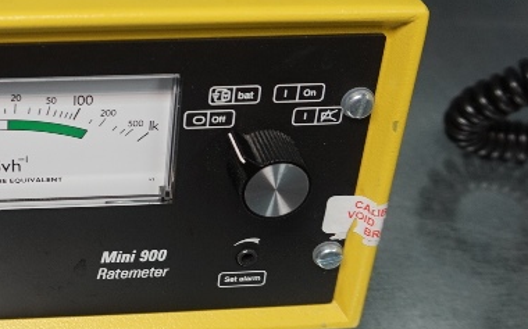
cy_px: 134
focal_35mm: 66
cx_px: 58
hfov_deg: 29.8
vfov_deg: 19.7
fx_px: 949
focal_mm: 16
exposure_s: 1/60
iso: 320
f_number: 4
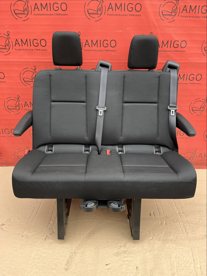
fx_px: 207
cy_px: 138
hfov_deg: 53.1
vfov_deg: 67.3
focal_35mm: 26
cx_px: 104
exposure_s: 1/248
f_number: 1.6
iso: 40
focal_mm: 5.1
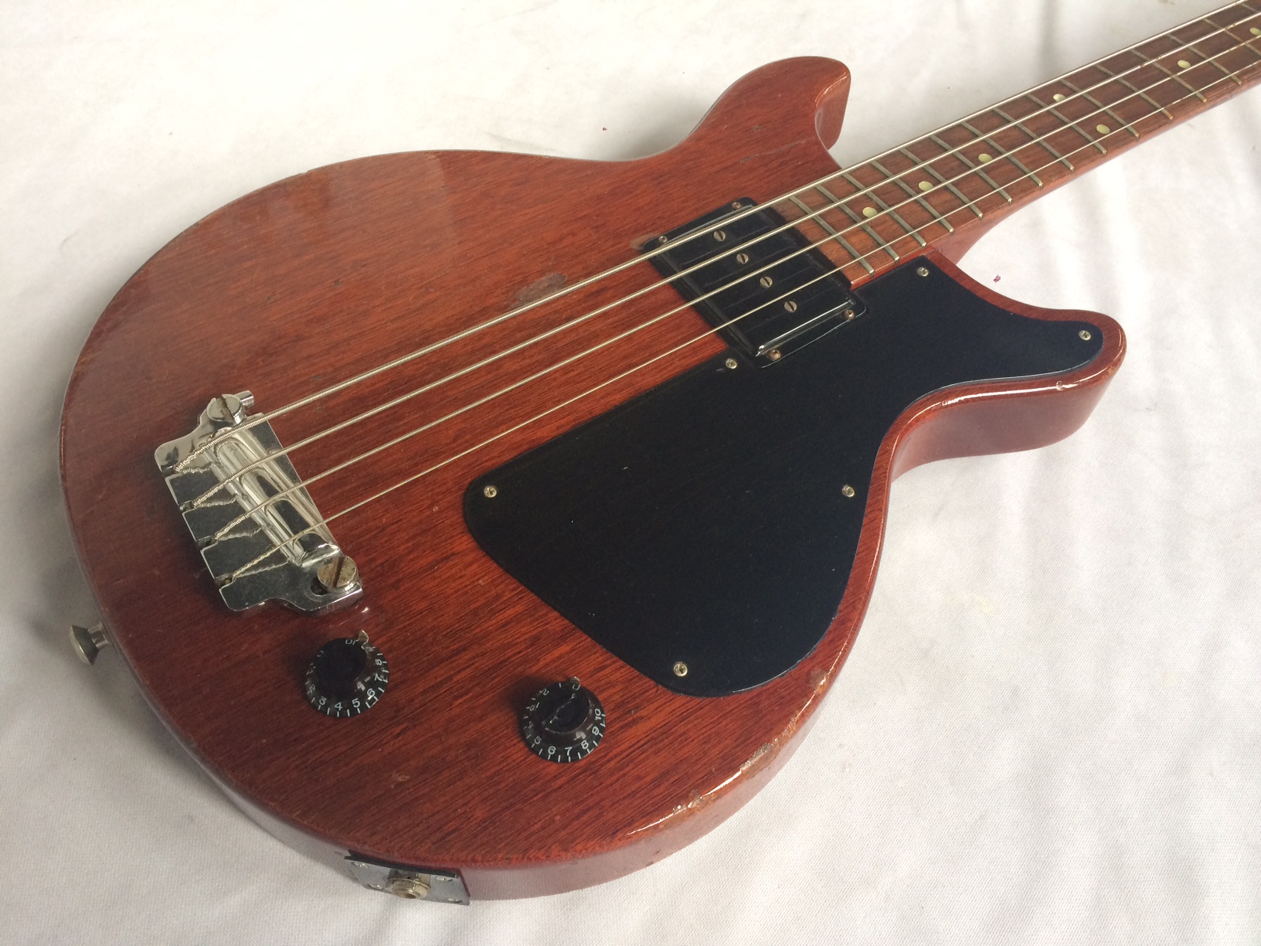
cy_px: 473
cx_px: 630
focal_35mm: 29
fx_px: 1056
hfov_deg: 61.7
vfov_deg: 48.2
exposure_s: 1/33
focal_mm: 4.15
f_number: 2.2
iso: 64
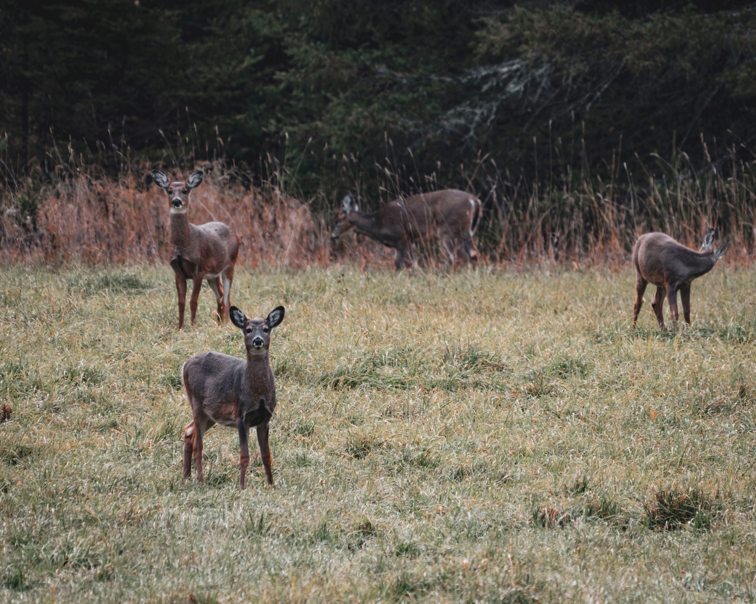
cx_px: 401
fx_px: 20204
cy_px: 302
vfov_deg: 1.7
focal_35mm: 903
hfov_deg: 2.1
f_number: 11
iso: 400
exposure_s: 1/125
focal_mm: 800
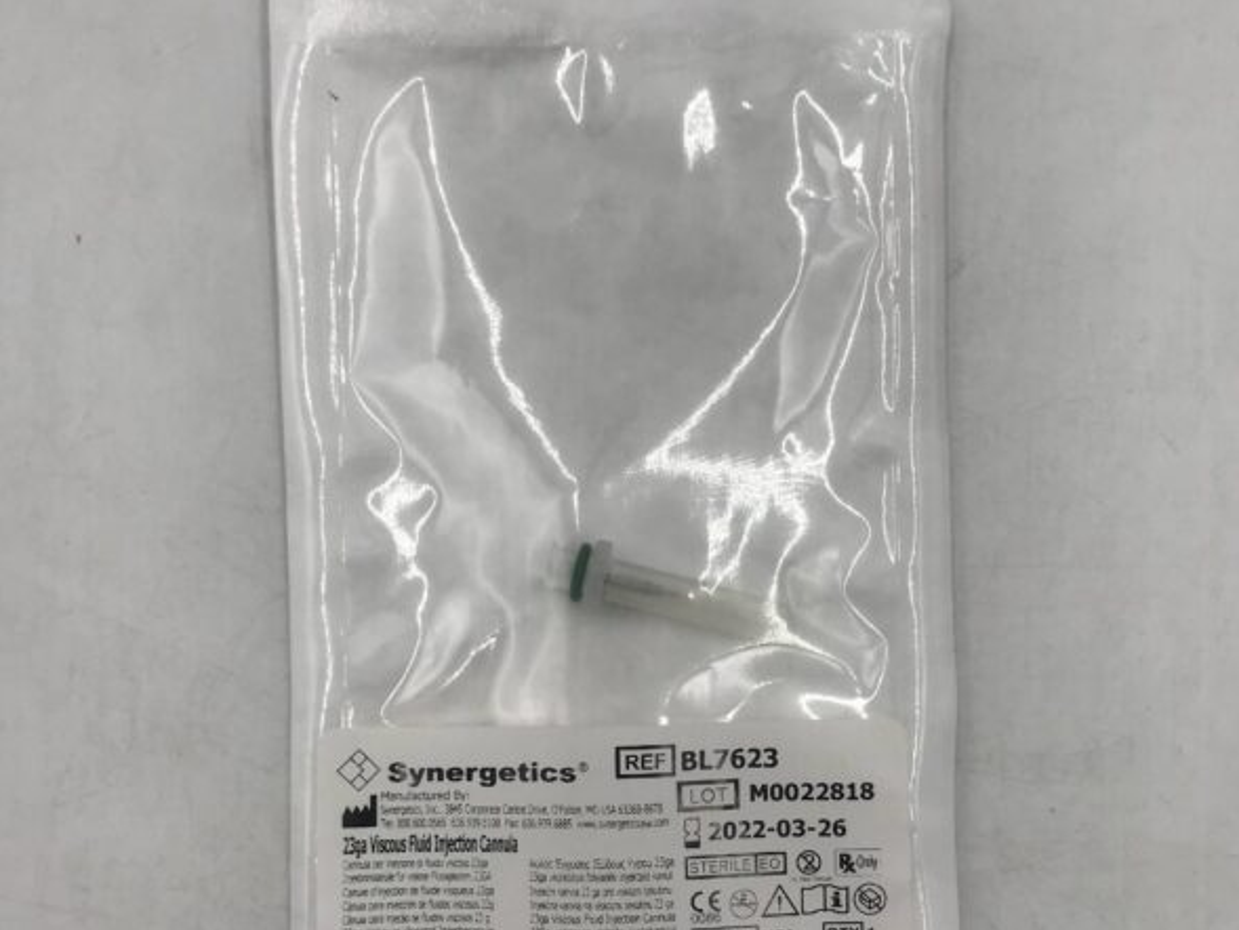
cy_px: 602
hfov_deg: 49.0
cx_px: 629
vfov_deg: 37.4
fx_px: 1360
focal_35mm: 38
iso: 20
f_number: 1.8
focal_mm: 3.99
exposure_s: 1/363
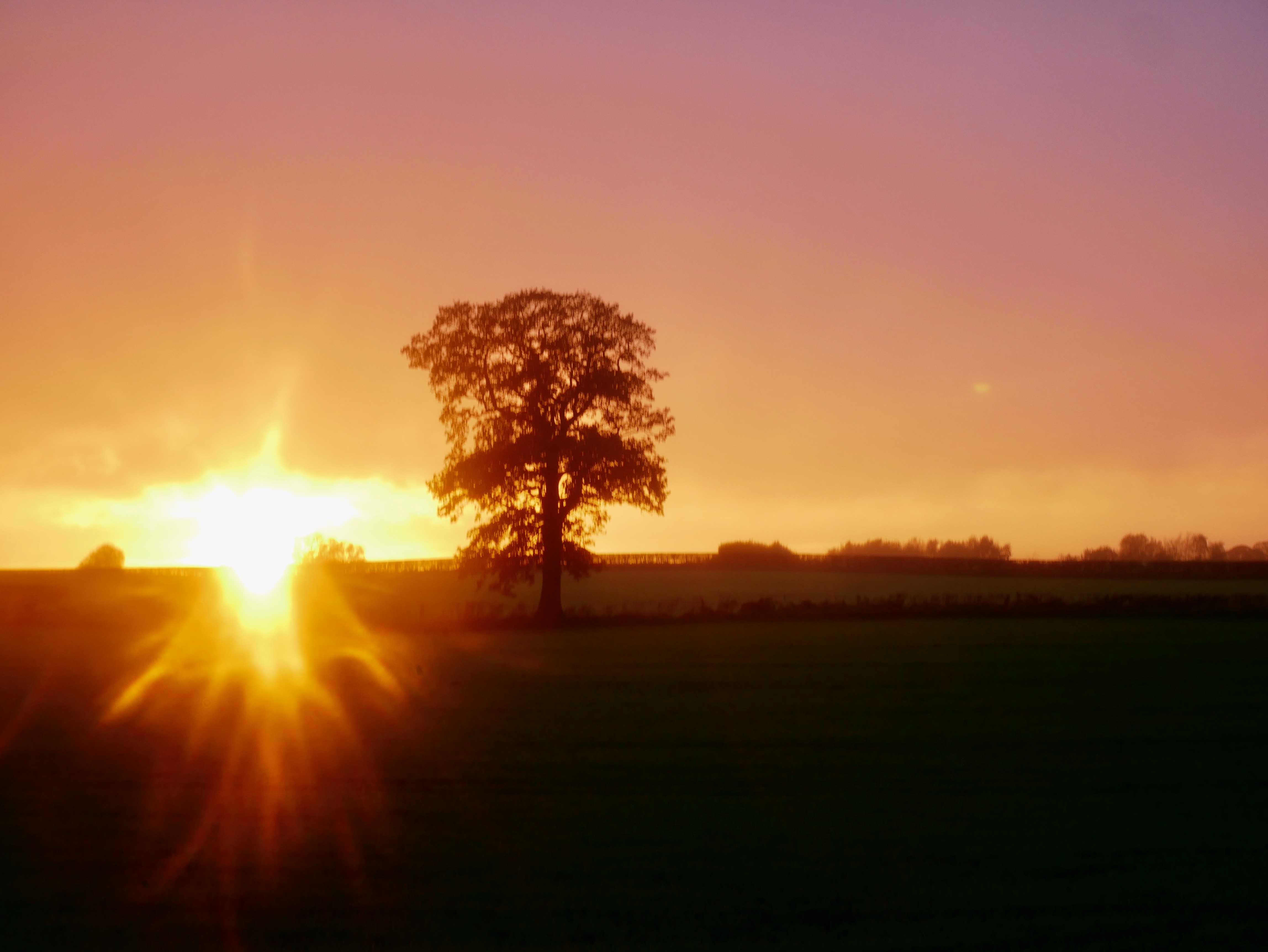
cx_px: 634
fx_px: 2052
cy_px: 476
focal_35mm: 56
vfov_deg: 26.1
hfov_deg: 34.3
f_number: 5.5
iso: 250
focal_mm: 28
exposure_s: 1/60
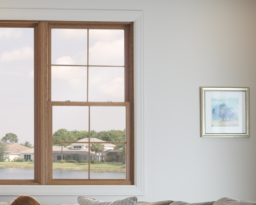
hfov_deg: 19.6
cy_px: 162
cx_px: -67
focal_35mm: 91
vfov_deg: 16.8
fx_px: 689
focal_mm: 31
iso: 200
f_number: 6.3
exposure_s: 1/30
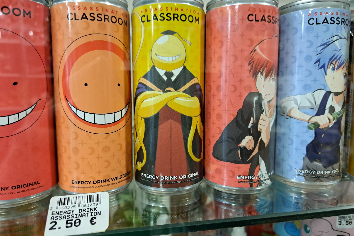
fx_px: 246
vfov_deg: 51.3
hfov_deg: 71.5
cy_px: 119
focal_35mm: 25
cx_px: 177
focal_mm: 5.23
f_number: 1.8
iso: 500
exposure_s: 1/33
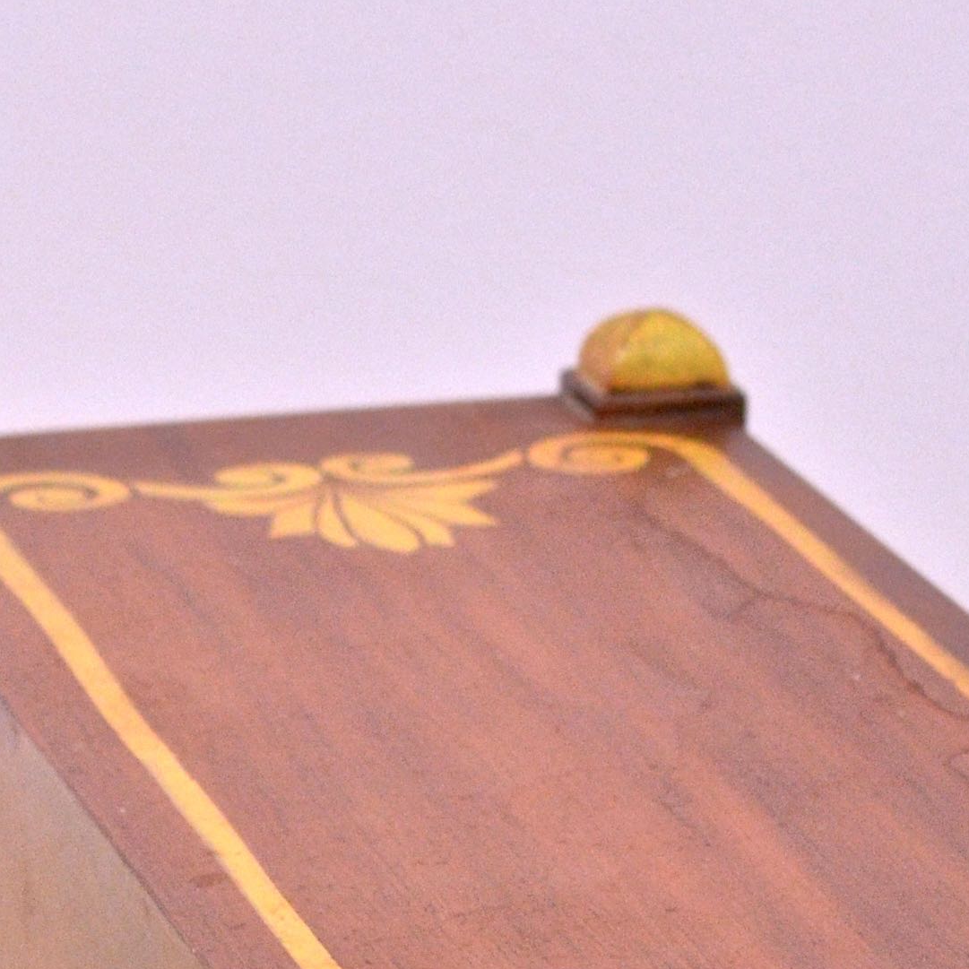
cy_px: 1675
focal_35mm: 232
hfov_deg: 7.5
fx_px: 7348
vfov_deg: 7.4
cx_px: 401
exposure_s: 1/100
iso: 800
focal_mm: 40
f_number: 5
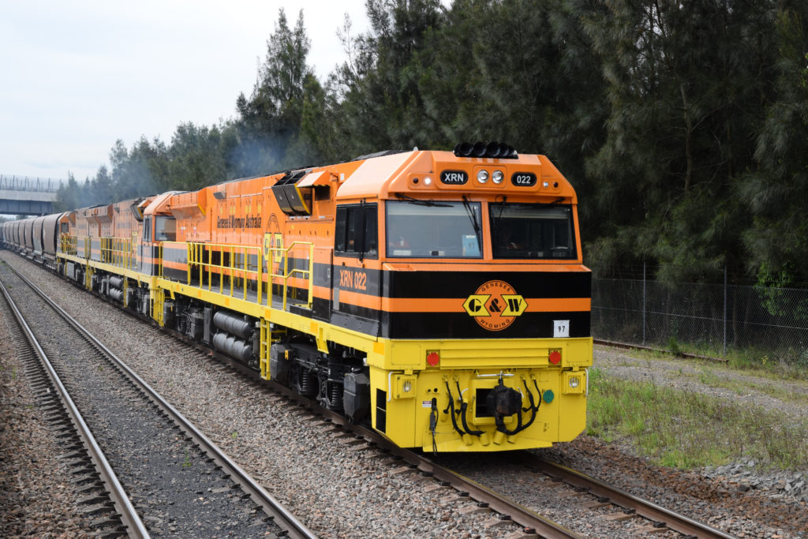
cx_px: 404
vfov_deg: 25.8
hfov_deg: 37.8
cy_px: 270
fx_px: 1178
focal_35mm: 52
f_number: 7.1
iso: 640
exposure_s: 1/800
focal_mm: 35
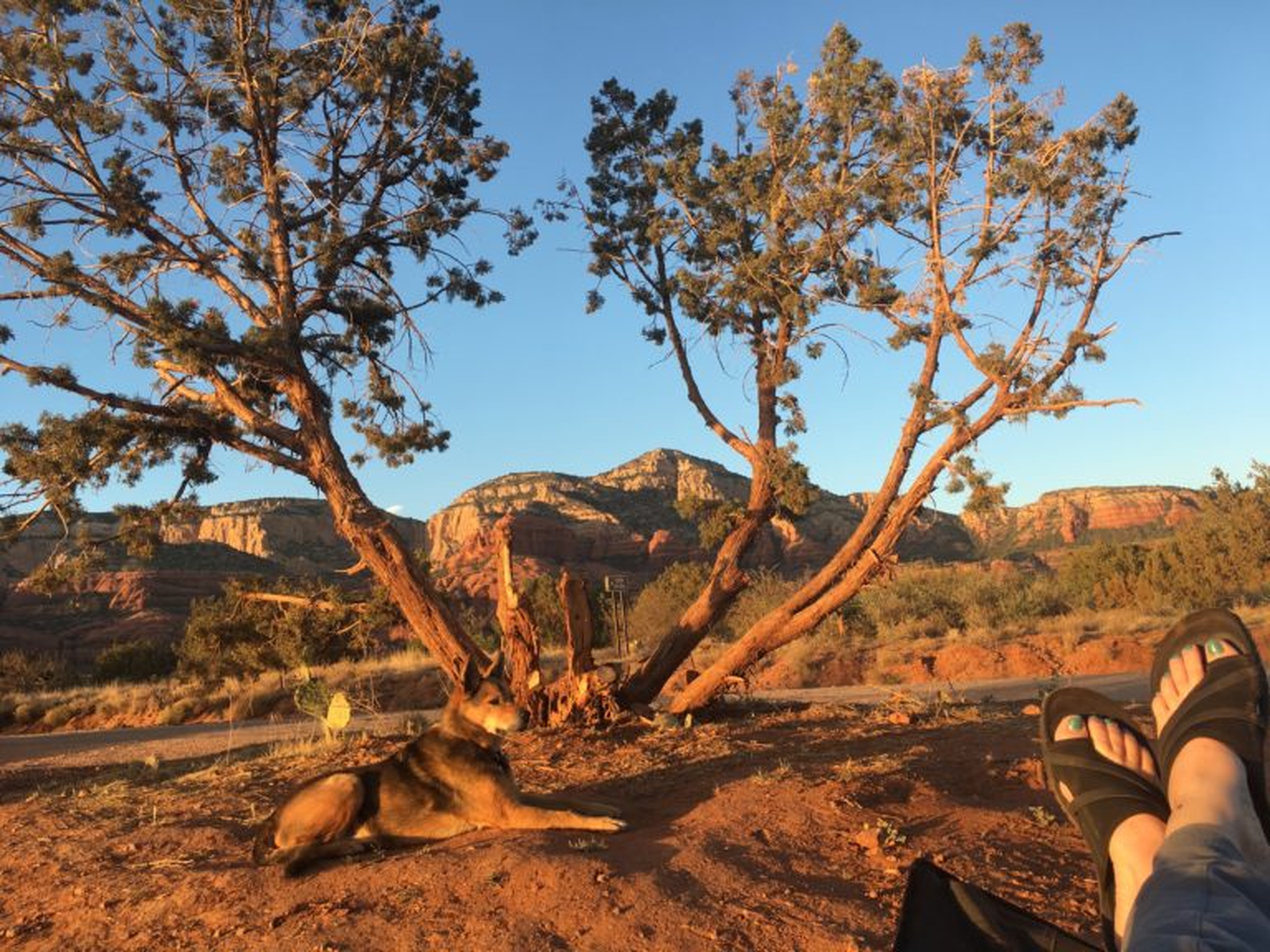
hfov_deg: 61.7
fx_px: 1064
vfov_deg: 48.2
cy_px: 476
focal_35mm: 29
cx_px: 635
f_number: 2.2
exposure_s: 1/247
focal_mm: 4.15
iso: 25
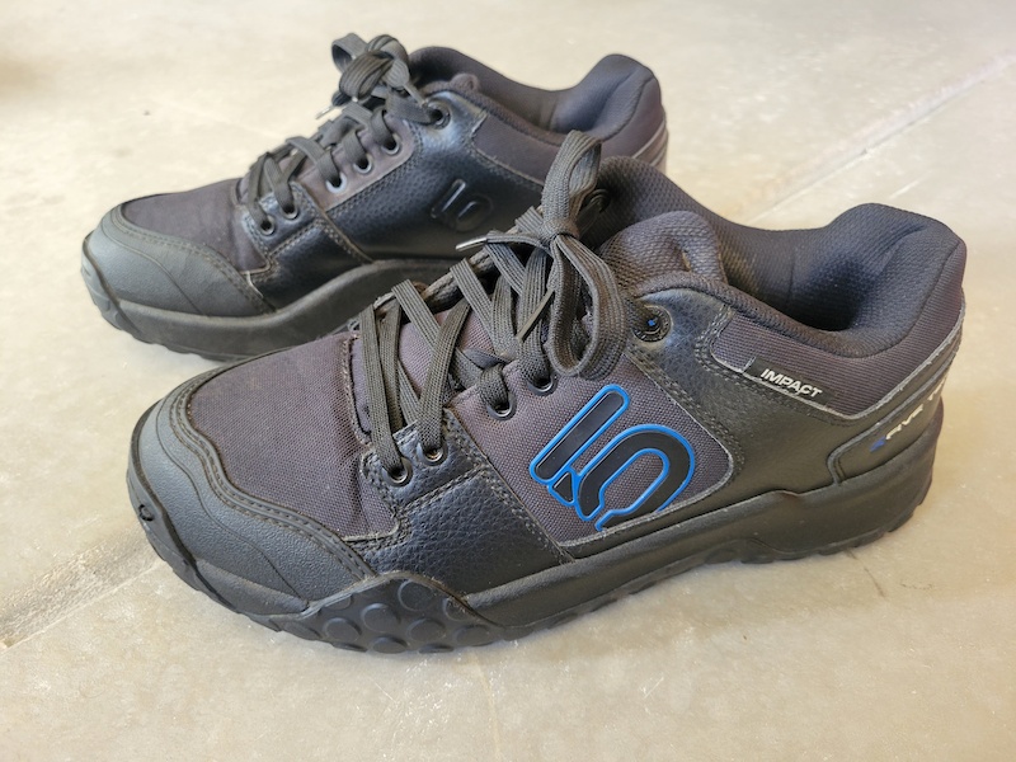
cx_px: 508
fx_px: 763
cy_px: 381
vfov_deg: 53.1
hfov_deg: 67.3
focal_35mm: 26
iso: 250
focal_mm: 5.4
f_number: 1.8
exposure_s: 1/60
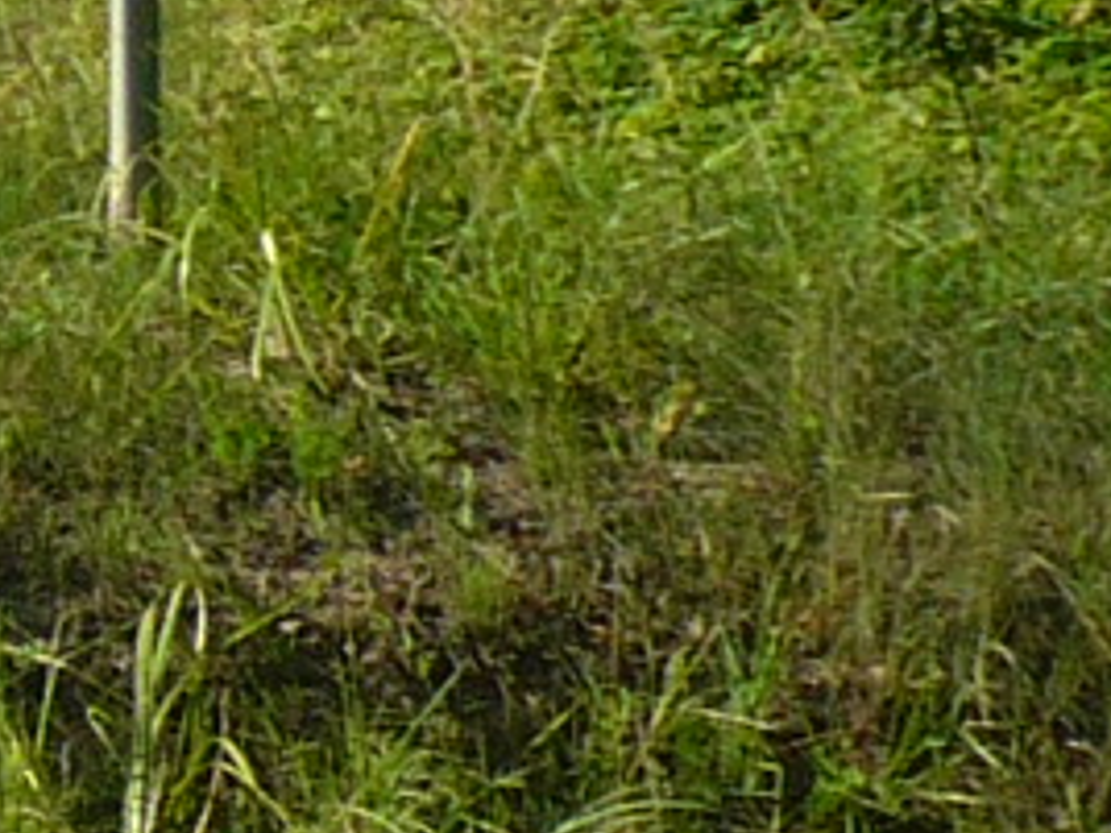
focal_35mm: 267
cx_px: -1874
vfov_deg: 5.5
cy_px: -373
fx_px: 8569
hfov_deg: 6.9
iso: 100
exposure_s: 1/800
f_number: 2.8
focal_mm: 5.8
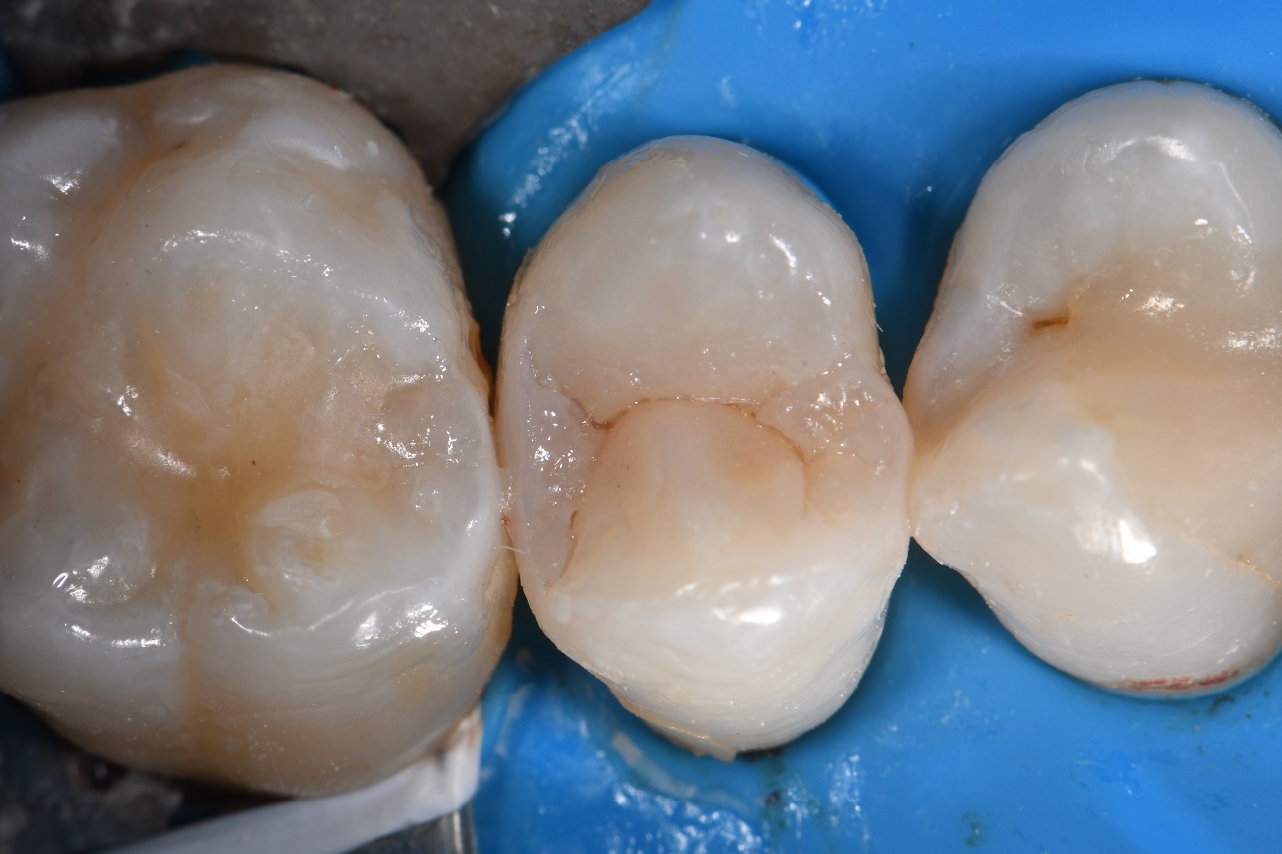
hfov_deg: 12.5
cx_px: 657
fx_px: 5838
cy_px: 429
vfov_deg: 8.4
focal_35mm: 164
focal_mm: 105
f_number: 32
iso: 200
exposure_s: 1/160
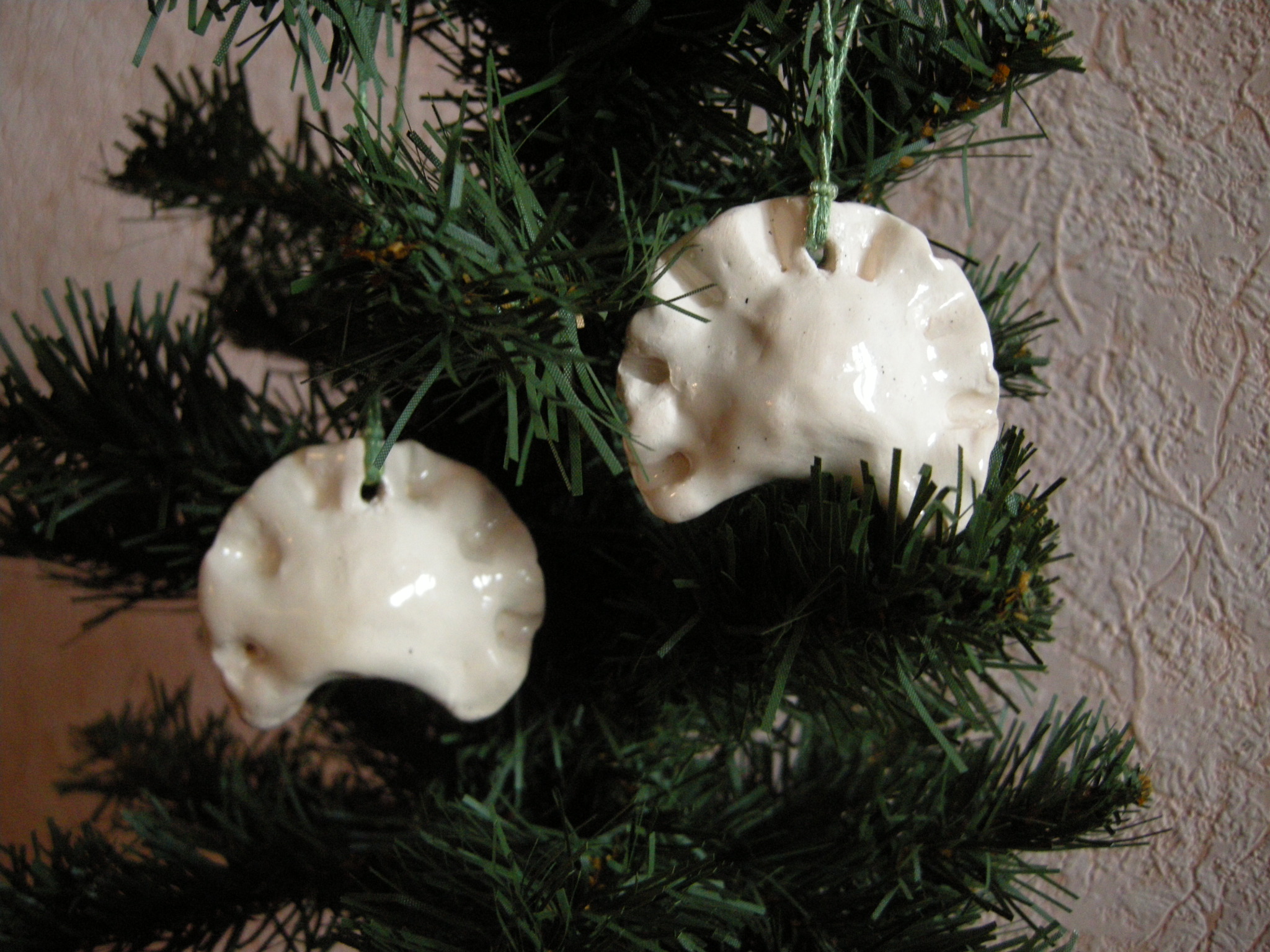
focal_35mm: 35
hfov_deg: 52.6
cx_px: 635
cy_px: 476
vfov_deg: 40.7
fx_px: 1284
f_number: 2.7
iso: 400
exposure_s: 1/21.7
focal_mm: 7.5
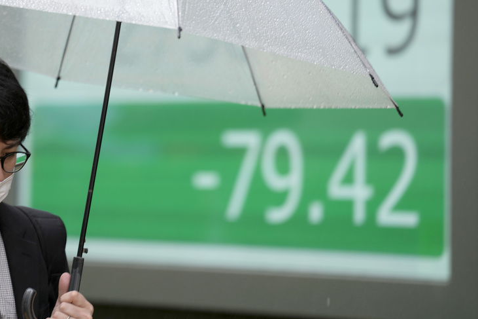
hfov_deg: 8.1
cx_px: 173
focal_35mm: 255
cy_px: 103
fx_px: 3385
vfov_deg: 5.4
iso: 125
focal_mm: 182
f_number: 2.8
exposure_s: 1/250
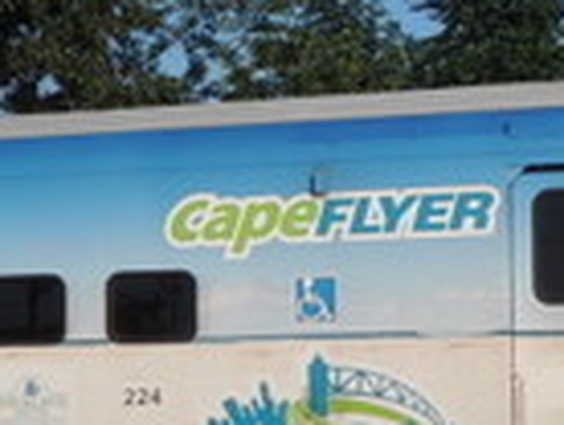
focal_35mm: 139
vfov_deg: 10.7
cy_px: 347
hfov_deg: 12.7
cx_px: -499
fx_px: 2269
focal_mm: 4.3
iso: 100
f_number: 4.2
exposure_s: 1/1250
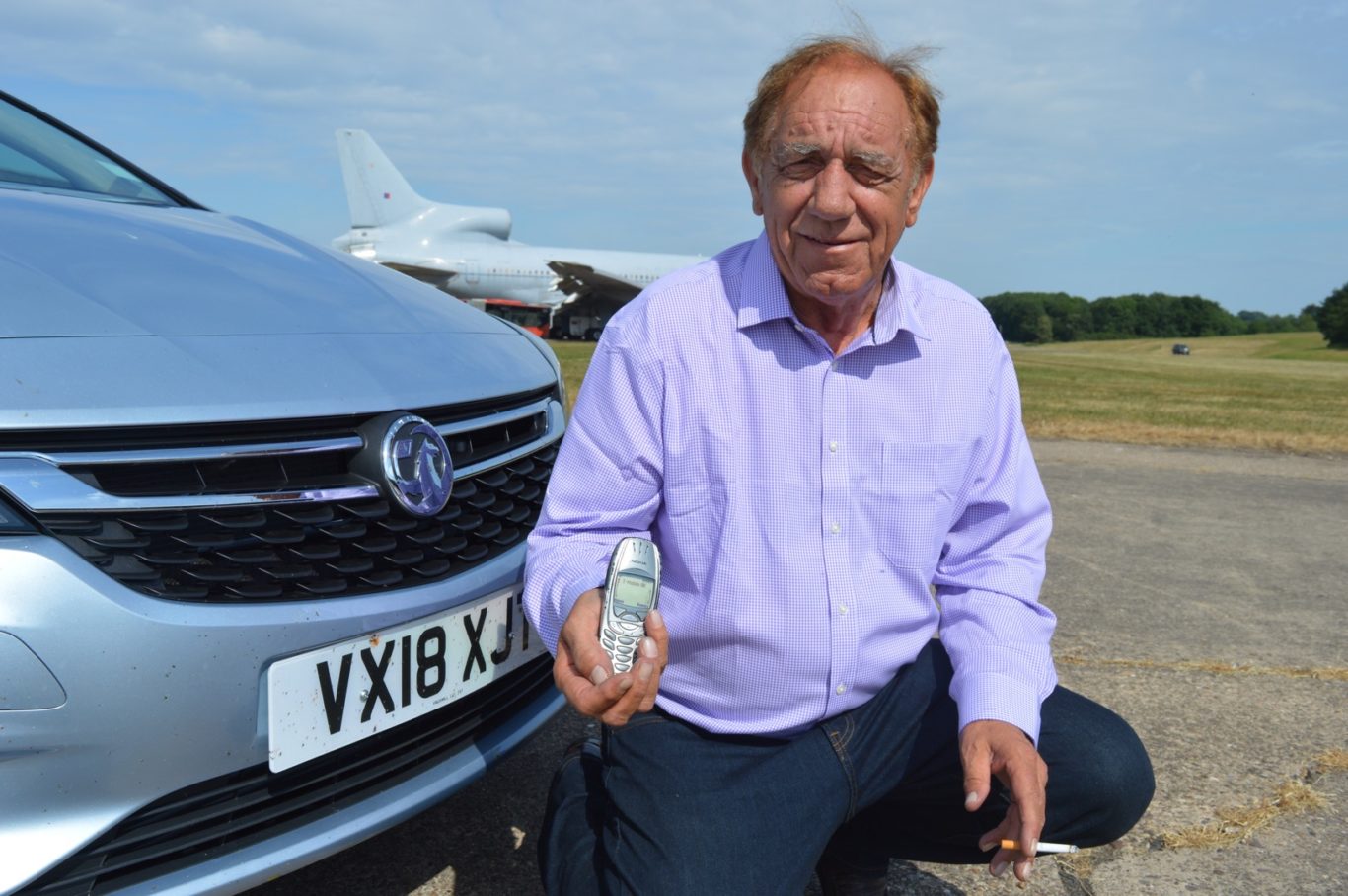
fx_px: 1122
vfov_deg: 43.5
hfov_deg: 62.0
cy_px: 448
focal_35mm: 30
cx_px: 674
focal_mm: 20
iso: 100
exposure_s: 1/320
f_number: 9
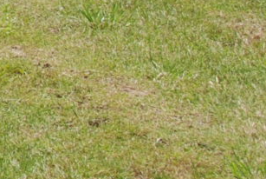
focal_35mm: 260
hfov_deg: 6.9
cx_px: -587
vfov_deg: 5.1
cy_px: -255
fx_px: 1925
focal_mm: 26
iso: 100
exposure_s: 1/200
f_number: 7.1
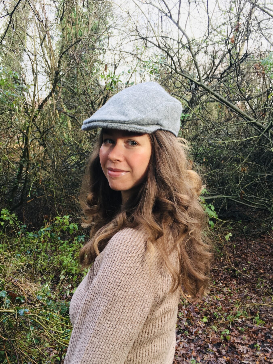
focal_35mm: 29
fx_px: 305
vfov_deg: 61.7
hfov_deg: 48.2
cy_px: 182
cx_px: 136
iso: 32
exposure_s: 1/50
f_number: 2.2
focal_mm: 4.15
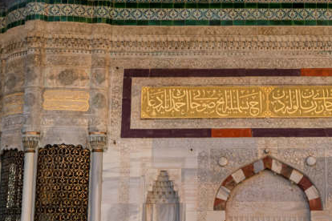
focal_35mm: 84
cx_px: 265
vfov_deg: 16.2
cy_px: 72
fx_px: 775
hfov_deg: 23.8
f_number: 5
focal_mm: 29
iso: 400
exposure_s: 1/500
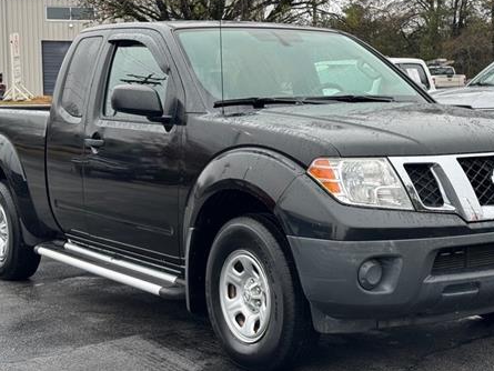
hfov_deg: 28.1
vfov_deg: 21.3
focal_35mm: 69
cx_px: 275
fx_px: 985
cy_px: 197
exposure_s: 1/739
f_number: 1.78
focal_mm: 6.76
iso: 64
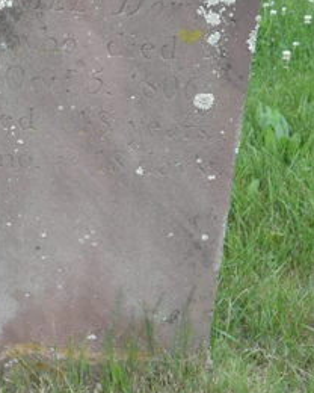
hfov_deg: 18.5
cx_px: 109
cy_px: 118
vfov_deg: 22.9
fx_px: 964
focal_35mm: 83
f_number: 3.4
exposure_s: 1/20
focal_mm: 8.19
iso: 125
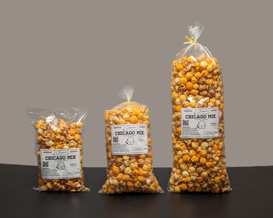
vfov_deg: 30.3
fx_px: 404
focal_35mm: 50
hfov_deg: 37.3
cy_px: 109
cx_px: 131
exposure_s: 1/60
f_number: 1.85
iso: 150
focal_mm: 6.81
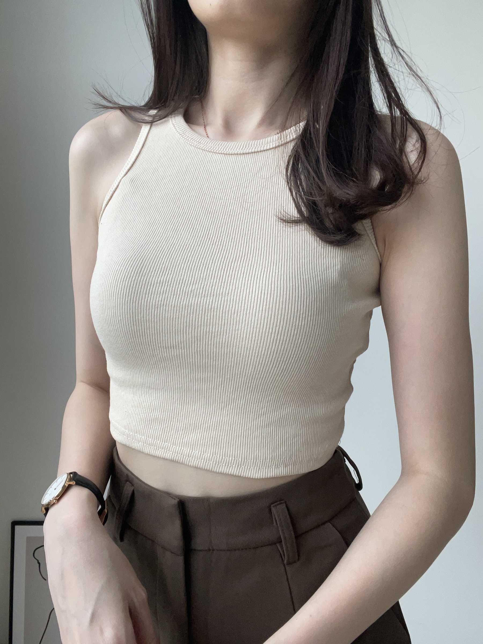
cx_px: 242
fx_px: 558
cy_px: 322
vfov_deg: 60.0
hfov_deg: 46.8
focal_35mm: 30
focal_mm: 2.71
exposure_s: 1/86
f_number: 2.2
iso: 100
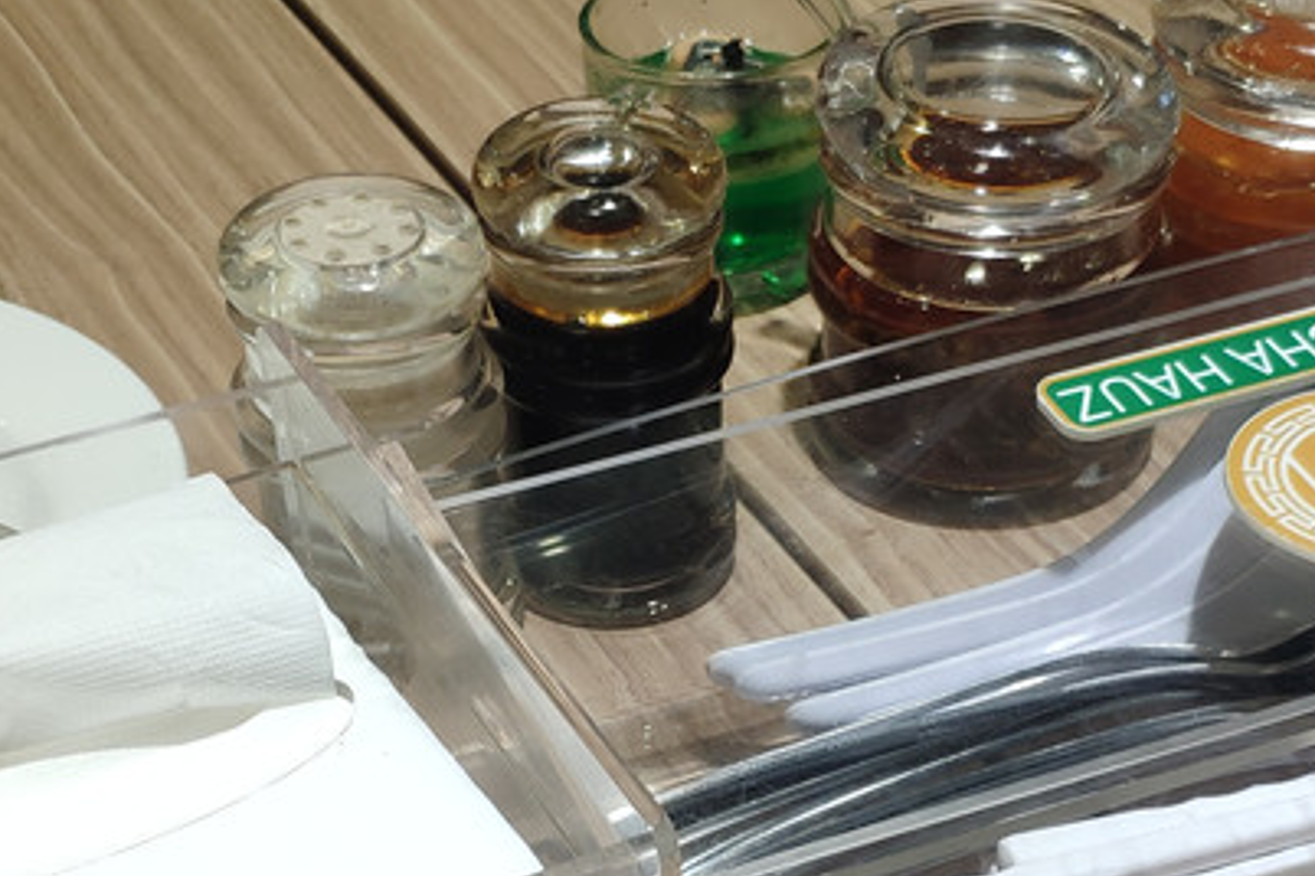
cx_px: 698
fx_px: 2118
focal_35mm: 58
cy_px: 830
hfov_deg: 34.5
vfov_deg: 22.7
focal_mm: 4.22
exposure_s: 1/100
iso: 393
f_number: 1.8
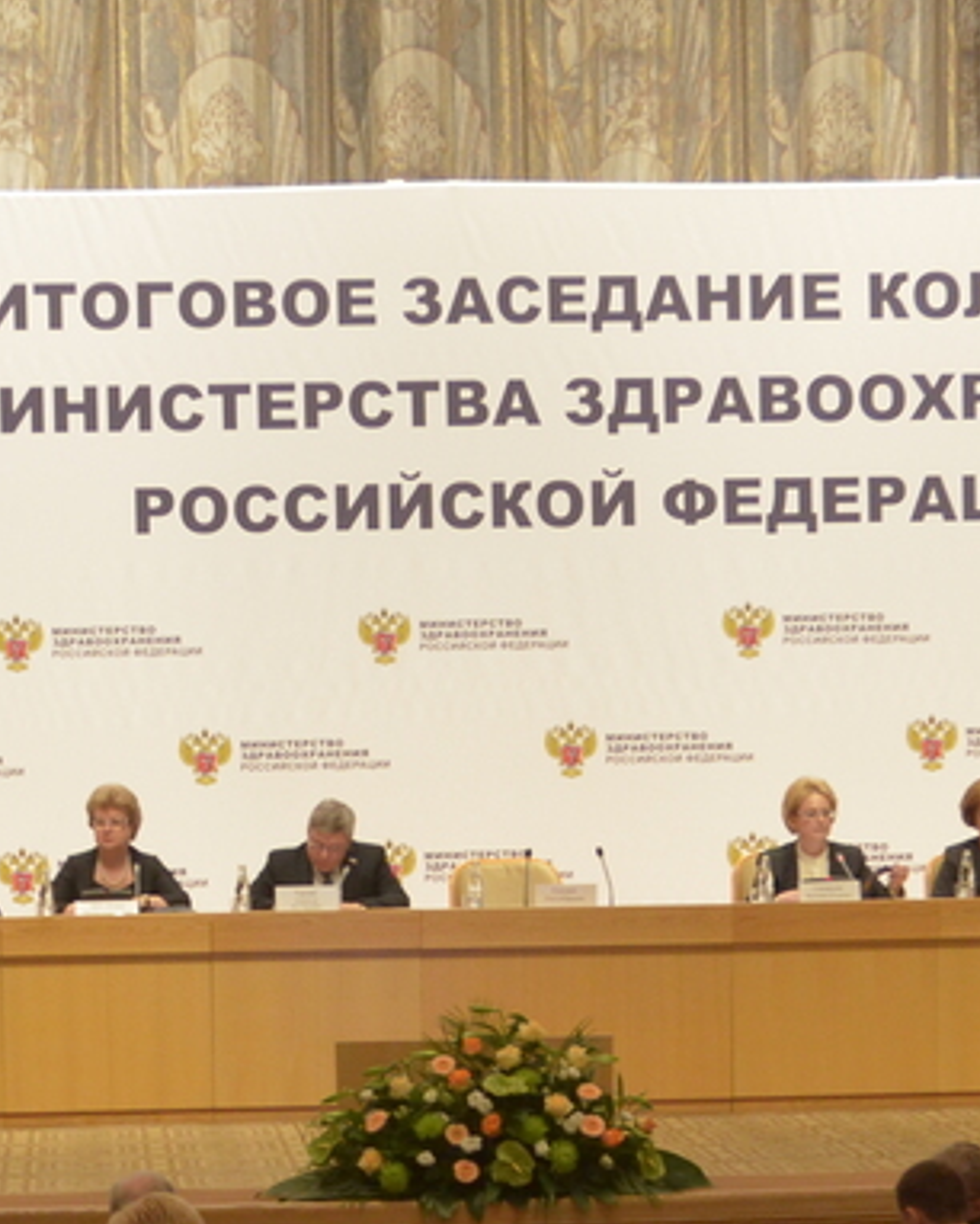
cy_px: 1041
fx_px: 4094
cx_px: 282
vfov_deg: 16.8
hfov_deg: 13.6
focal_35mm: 113
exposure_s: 1/100
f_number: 5
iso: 1600
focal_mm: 30
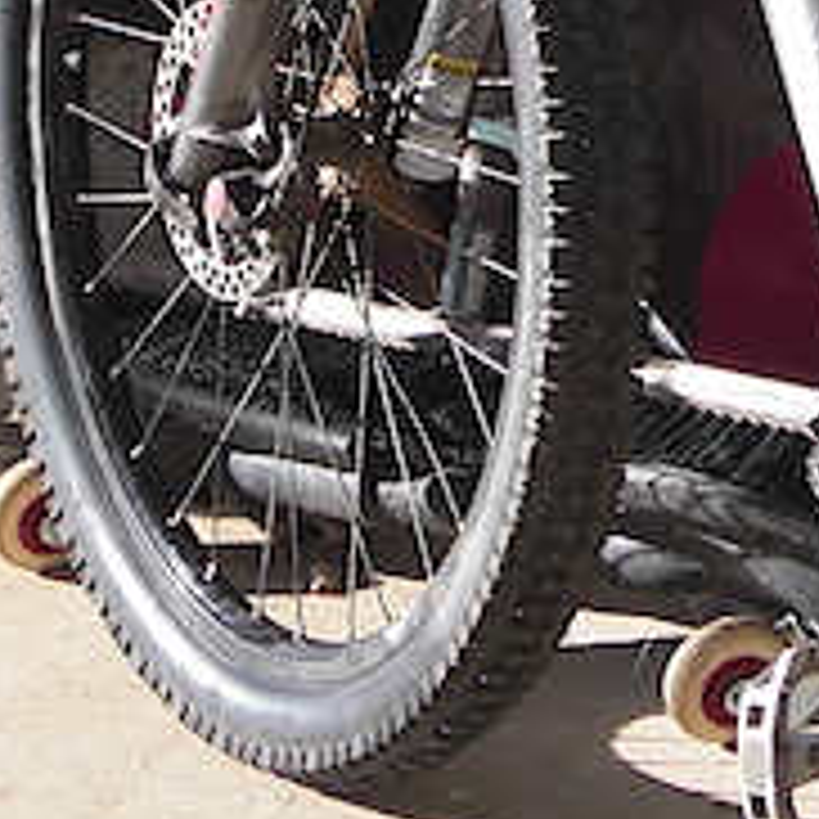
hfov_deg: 6.1
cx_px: 846
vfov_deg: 6.1
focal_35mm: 287
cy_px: -4
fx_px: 7682
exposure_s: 1/160
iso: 50
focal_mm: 13.1
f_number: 4.2
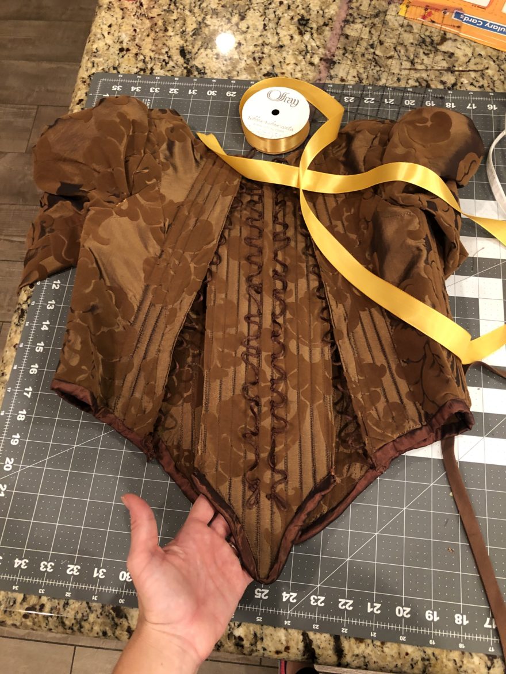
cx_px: 253
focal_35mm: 28
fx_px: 546
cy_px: 337
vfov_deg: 63.4
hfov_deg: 49.8
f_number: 1.8
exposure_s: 1/9
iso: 100
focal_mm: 4
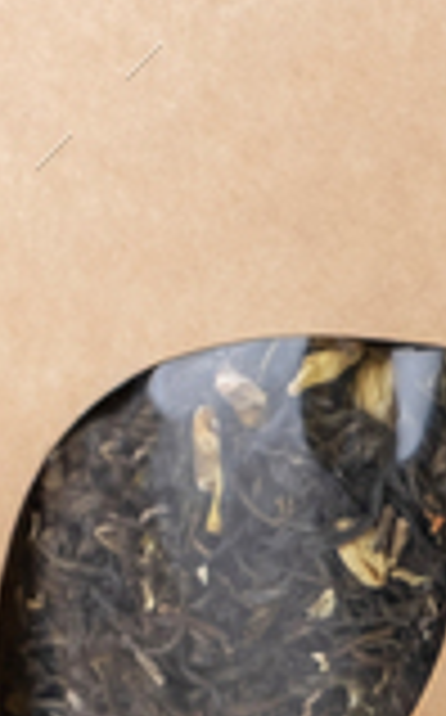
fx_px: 5870
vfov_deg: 6.9
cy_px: -245
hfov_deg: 4.3
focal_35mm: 301
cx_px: -284
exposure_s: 1/180
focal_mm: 35
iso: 100
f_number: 10
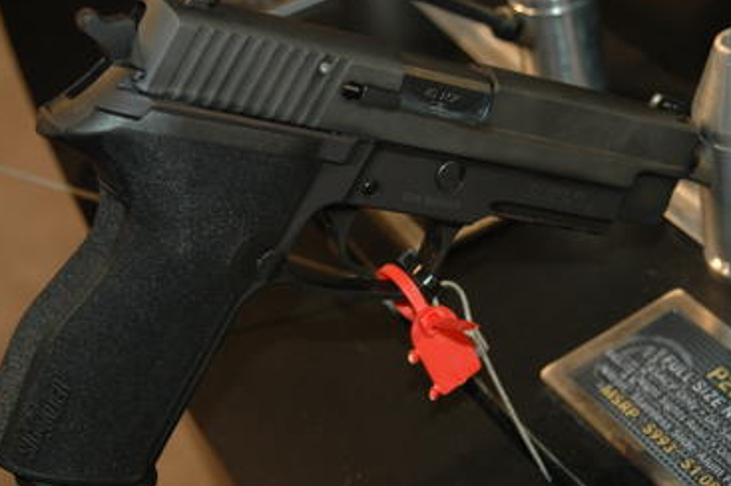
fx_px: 1461
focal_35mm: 72
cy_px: 253
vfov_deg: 18.9
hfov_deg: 28.1
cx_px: 370
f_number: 4.5
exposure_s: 1/60
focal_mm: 44
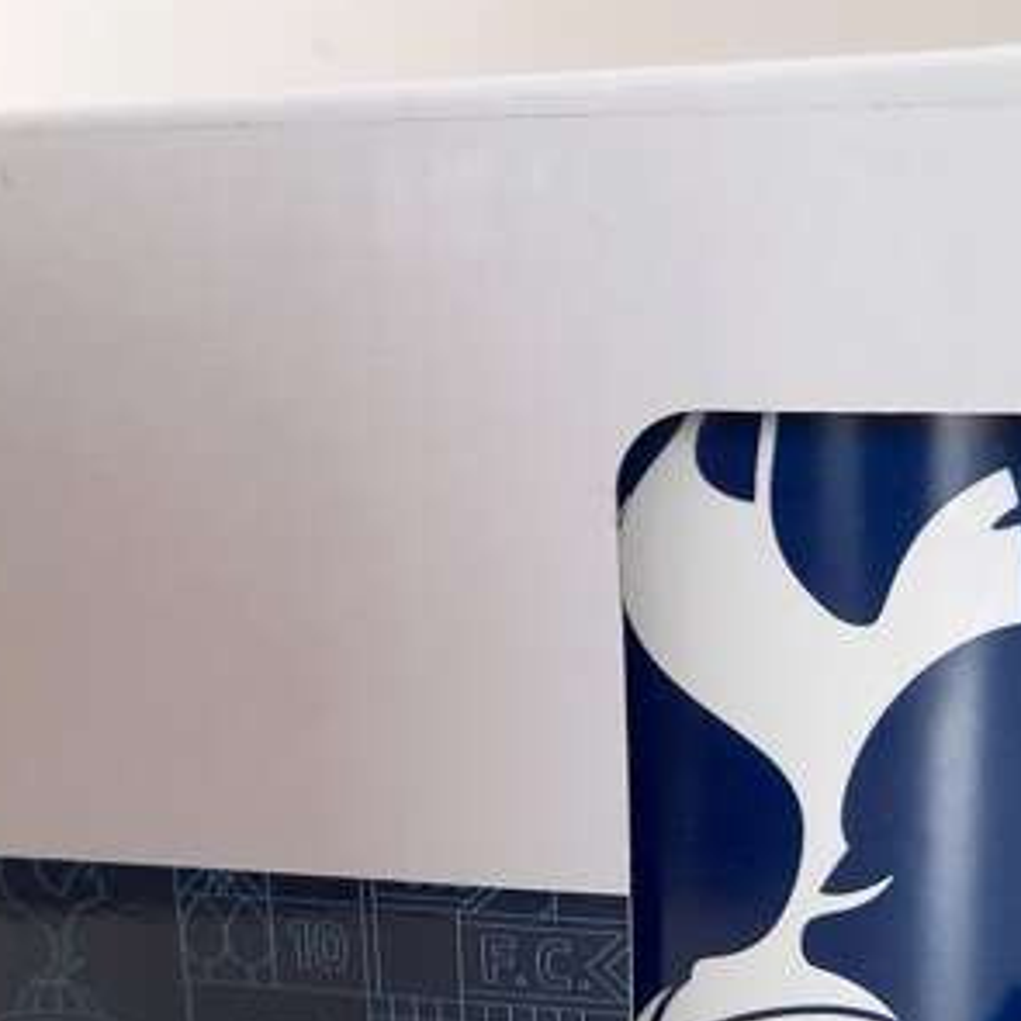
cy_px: 682
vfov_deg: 33.7
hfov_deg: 34.0
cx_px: 552
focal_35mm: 50
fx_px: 1668
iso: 320
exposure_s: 1/30
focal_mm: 4.6
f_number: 2
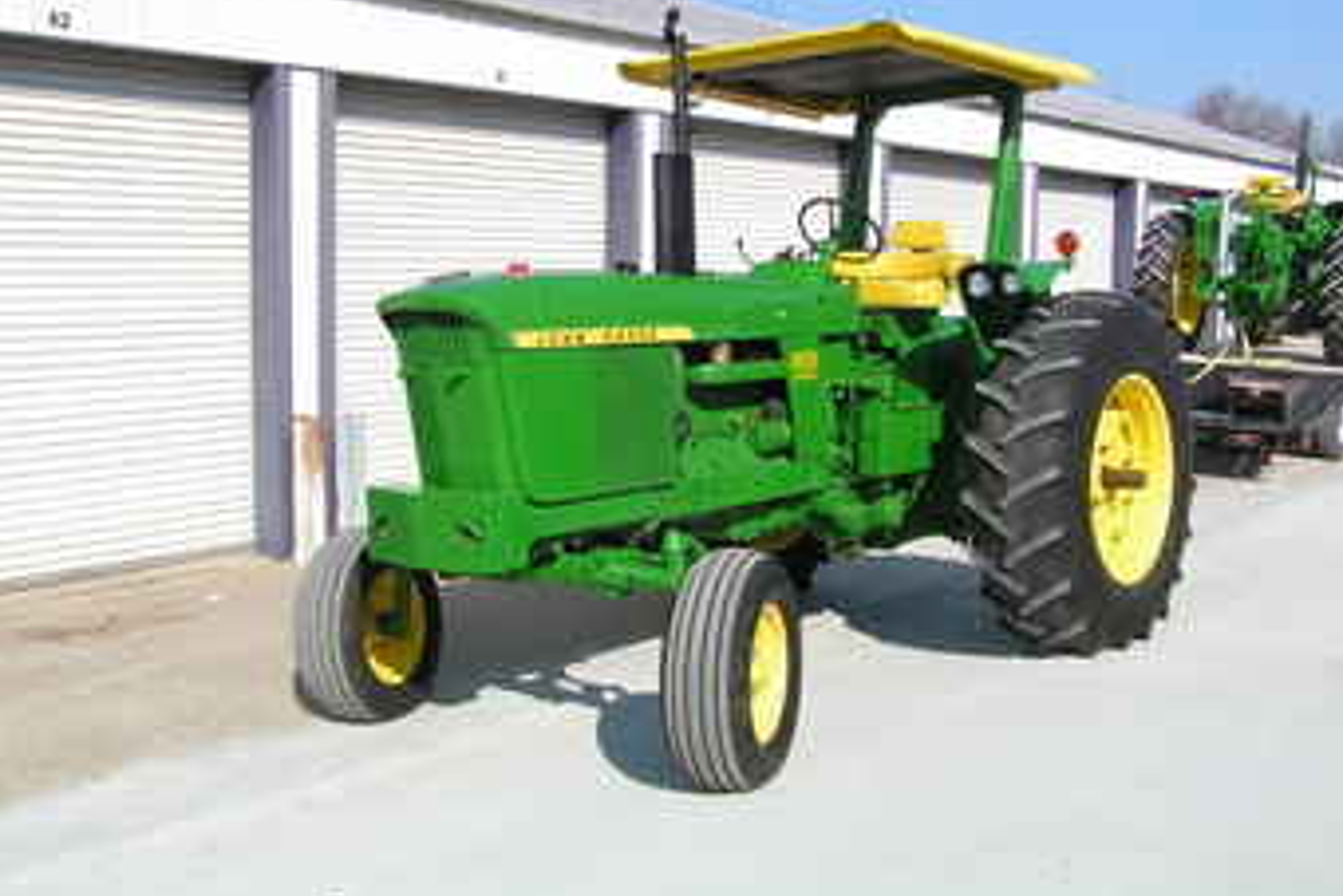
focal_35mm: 40
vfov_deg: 33.4
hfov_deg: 48.4
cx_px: 675
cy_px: 414
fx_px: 1493
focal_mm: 6.3
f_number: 5.6
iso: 50
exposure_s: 1/400
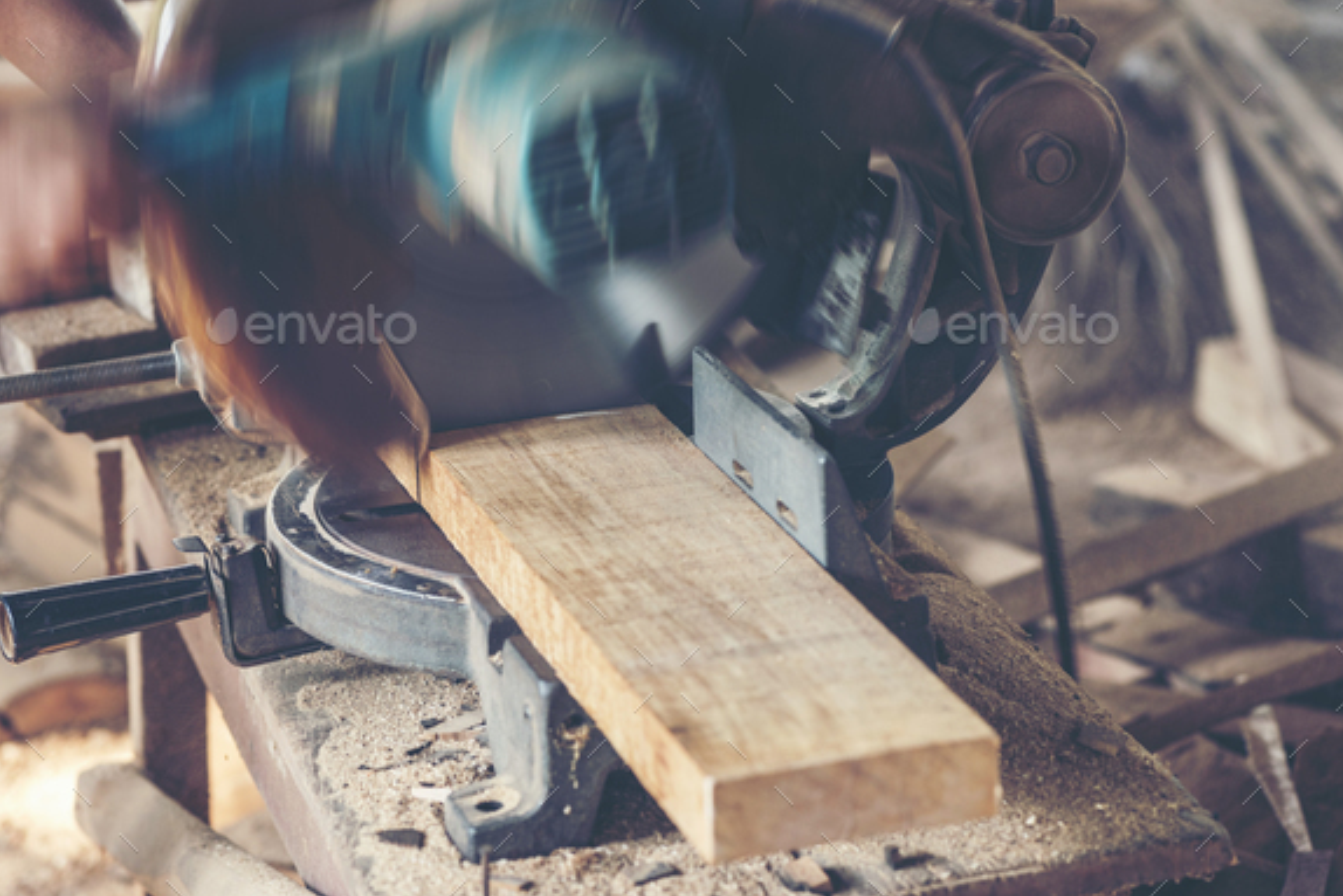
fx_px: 4030
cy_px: 437
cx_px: 655
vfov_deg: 12.7
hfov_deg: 18.9
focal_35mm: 108
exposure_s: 1/20
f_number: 5.6
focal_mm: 105
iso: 320
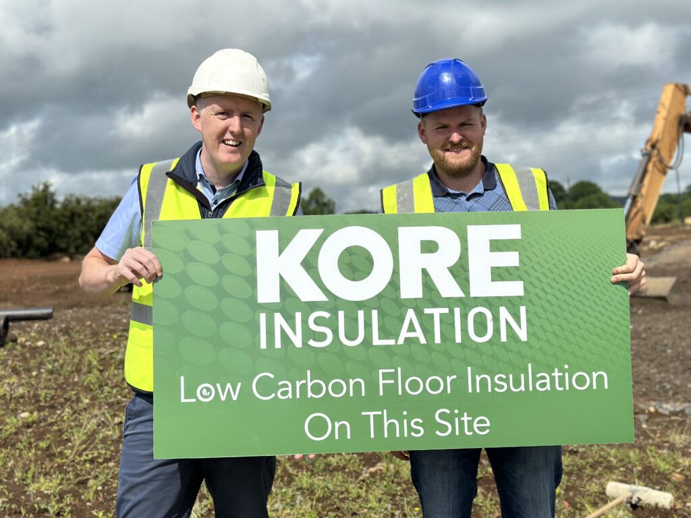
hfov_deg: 39.7
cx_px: 346
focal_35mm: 48
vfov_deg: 30.3
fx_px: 958
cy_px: 259
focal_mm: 6.86
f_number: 1.78
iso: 100
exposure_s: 1/10870
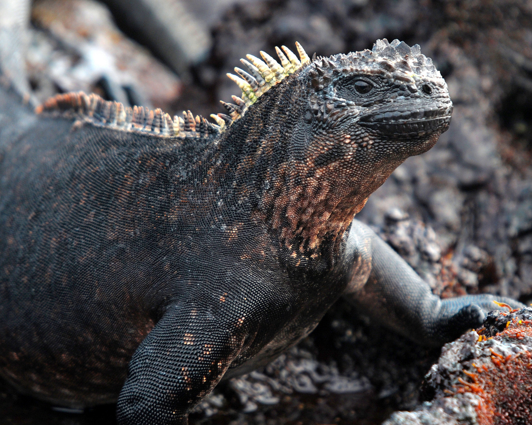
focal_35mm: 793
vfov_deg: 2.0
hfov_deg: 2.4
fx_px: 12487
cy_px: 200
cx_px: 268
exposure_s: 1/200
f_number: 6.3
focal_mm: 420
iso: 320
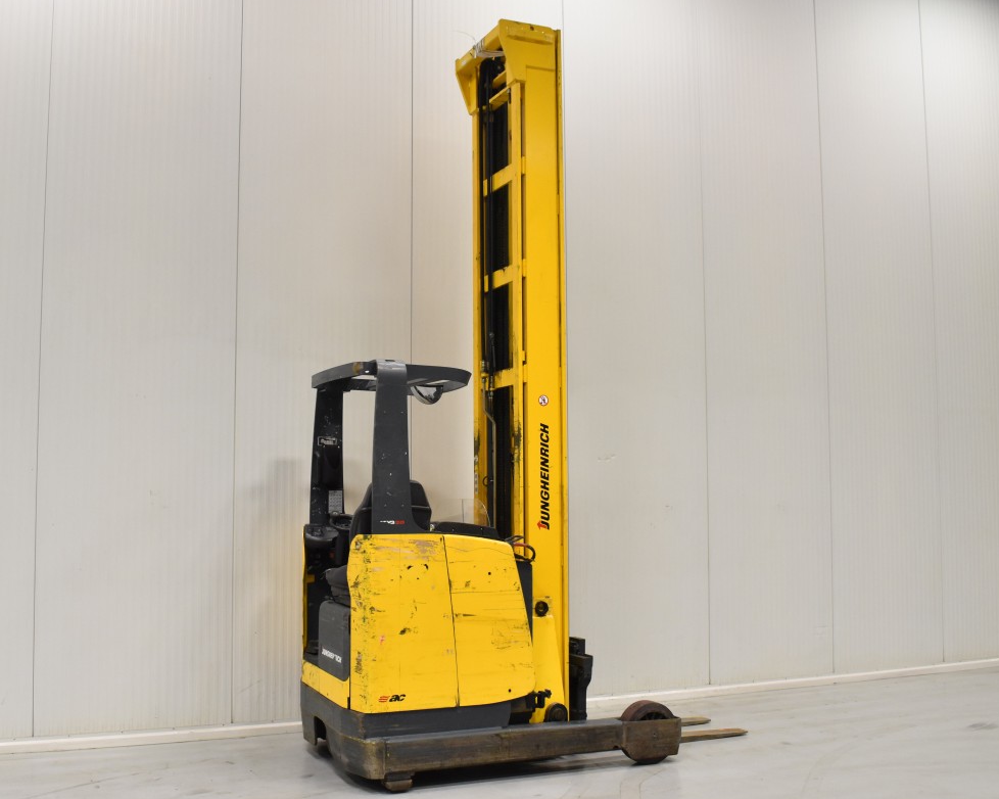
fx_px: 1123
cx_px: 433
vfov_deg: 39.1
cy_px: 400
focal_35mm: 38
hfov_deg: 47.8
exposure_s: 1/50
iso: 1600
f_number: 6.3
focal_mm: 22
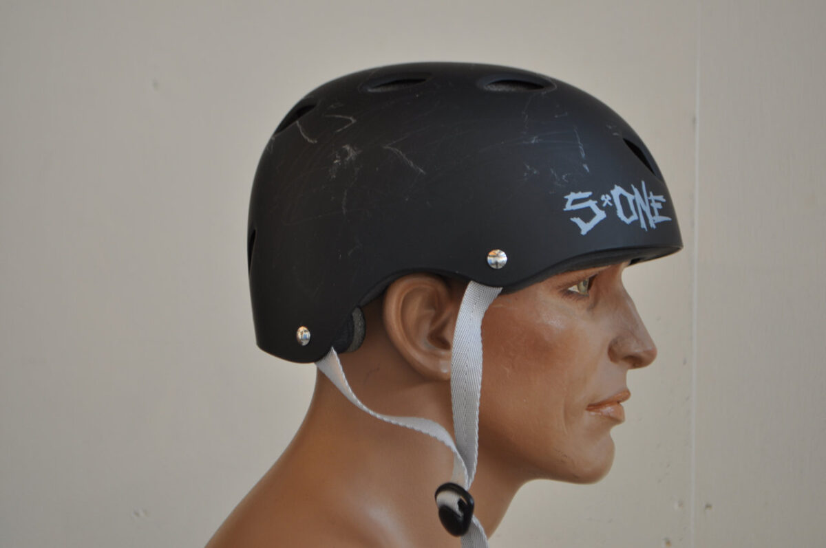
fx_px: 1891
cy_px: 274
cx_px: 413
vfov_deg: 16.5
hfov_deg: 24.6
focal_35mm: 82
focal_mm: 55
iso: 125
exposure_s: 1/5
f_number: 5.6
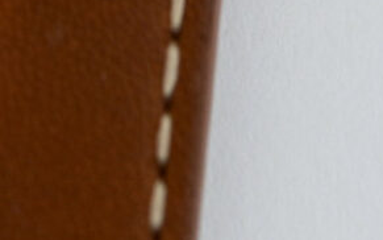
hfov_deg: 4.9
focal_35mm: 431
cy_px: -561
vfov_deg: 3.0
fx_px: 4500
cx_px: 84
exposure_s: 1/100
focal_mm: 60
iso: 400
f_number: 5.6
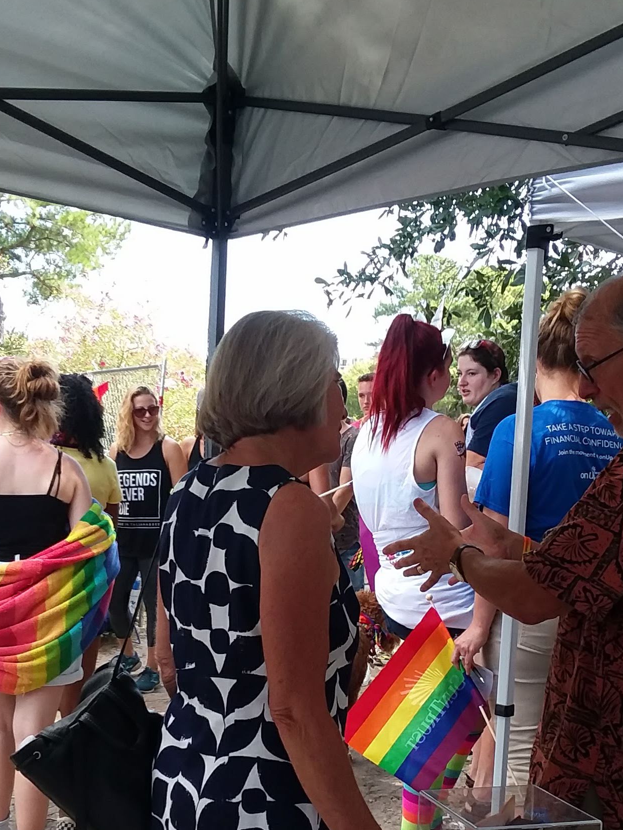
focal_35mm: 45
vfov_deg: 41.2
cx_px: 348
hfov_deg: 32.1
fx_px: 1080
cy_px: 590
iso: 40
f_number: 1.9
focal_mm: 2.47
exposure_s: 1/169
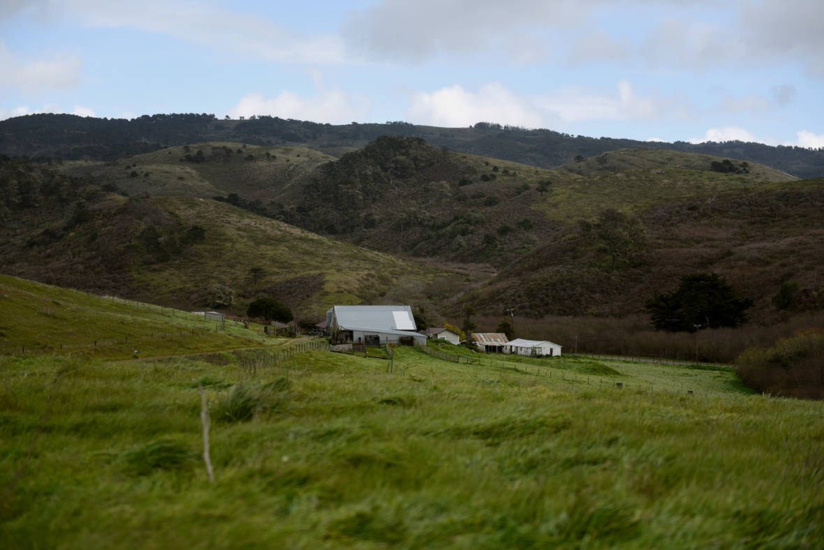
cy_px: 275
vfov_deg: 19.5
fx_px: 1603
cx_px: 412
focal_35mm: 70
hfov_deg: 28.8
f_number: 2.8
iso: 50
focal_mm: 70
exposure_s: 1/640
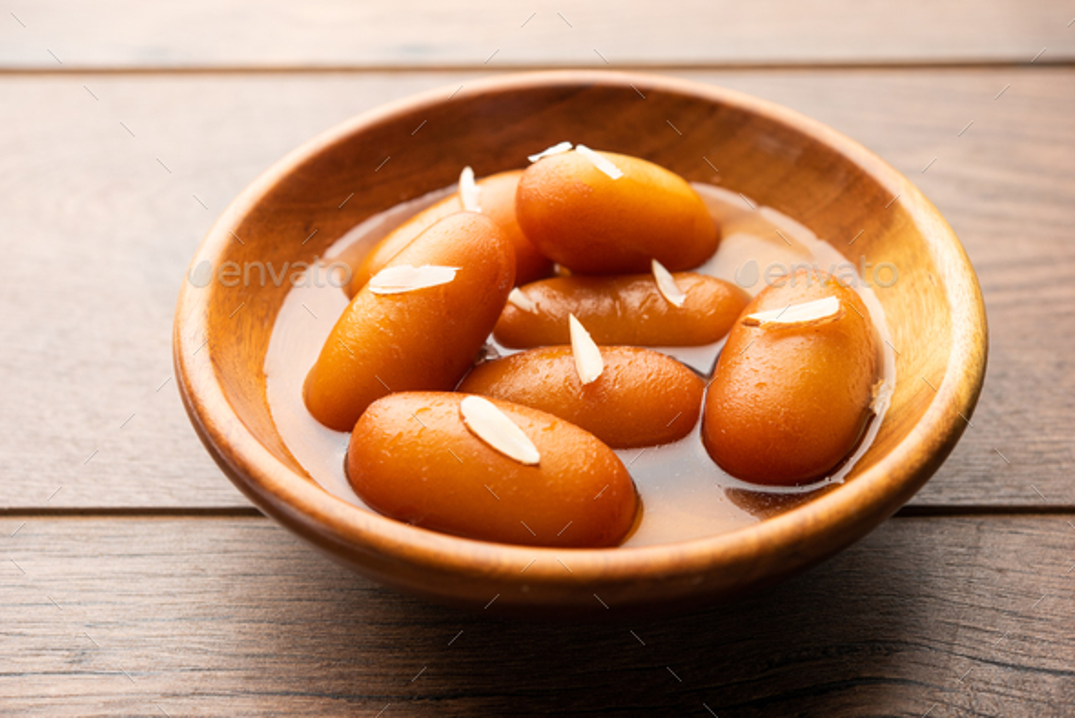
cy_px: 359
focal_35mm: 60
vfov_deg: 22.6
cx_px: 538
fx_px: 1792
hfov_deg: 33.4
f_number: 5.6
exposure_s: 1/125
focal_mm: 60
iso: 125
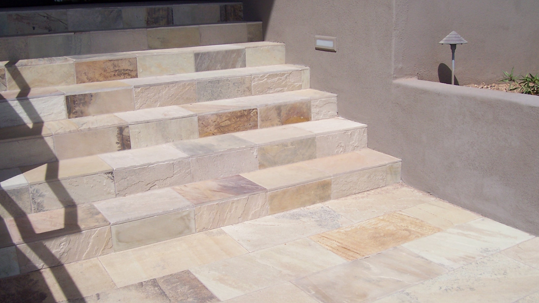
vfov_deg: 30.4
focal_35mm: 39
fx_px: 557
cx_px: 256
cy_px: 175
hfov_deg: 51.6
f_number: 5.6
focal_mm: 5.6
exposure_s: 1/750
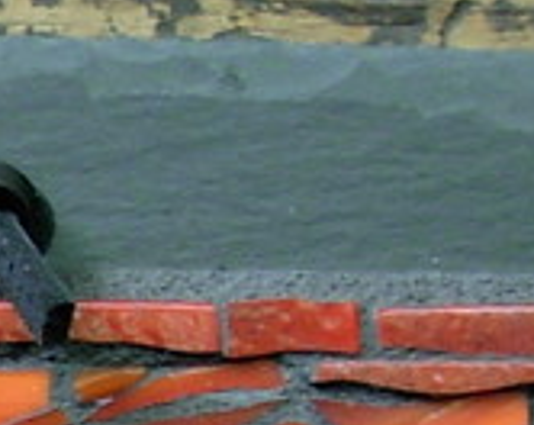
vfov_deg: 6.8
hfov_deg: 7.9
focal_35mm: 224
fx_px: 3532
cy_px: 681
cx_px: -830
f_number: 2.9
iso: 79
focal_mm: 6.3
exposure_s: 1/5.9
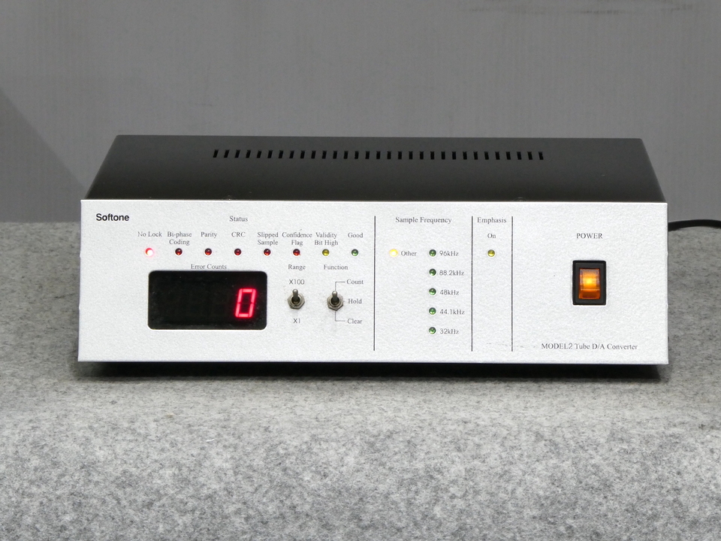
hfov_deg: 12.3
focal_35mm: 160
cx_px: 360
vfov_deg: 9.3
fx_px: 3333
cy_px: 270
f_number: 7.1
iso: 400
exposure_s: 1/15
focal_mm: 28.7
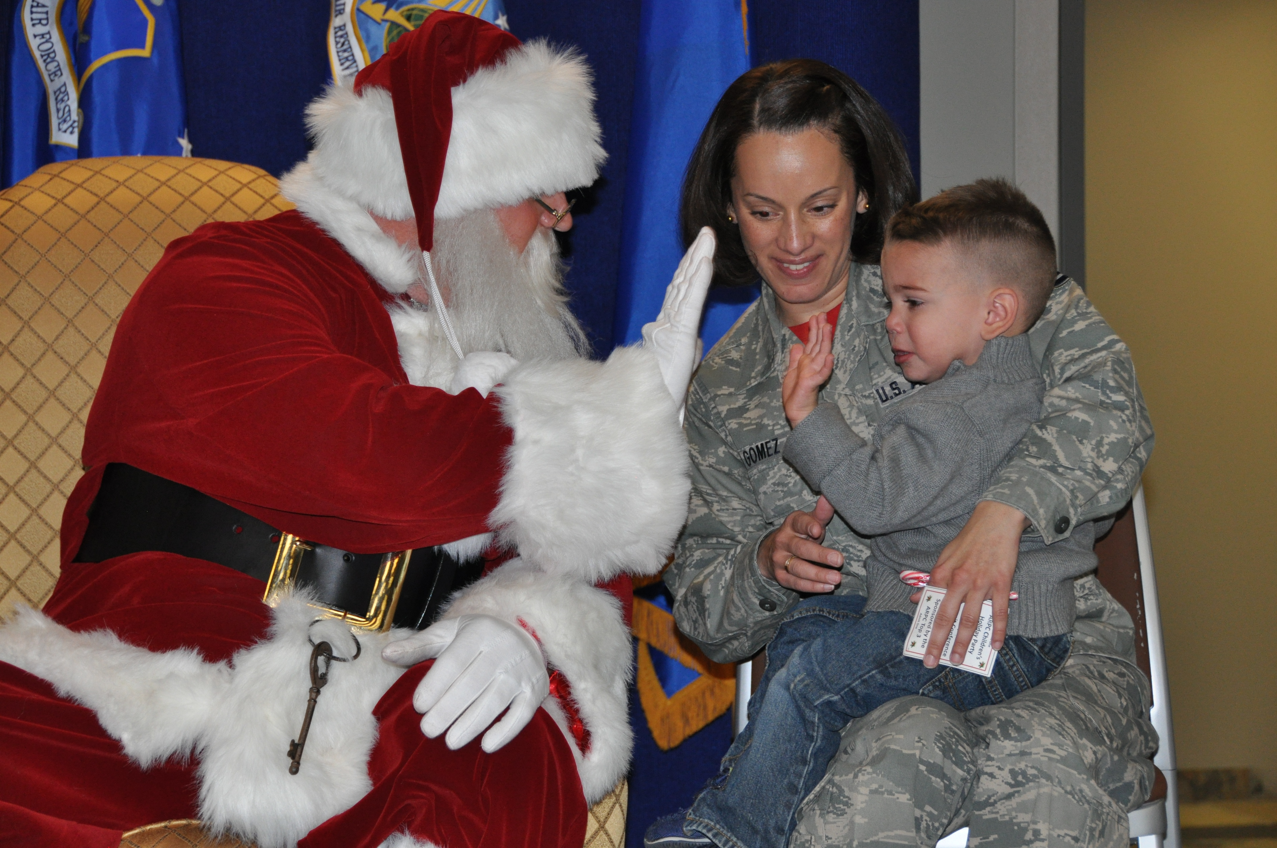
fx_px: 3189
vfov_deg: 15.2
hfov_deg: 22.6
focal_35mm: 90
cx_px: 638
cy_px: 424
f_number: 4.8
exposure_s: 1/60
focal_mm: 60
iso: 800
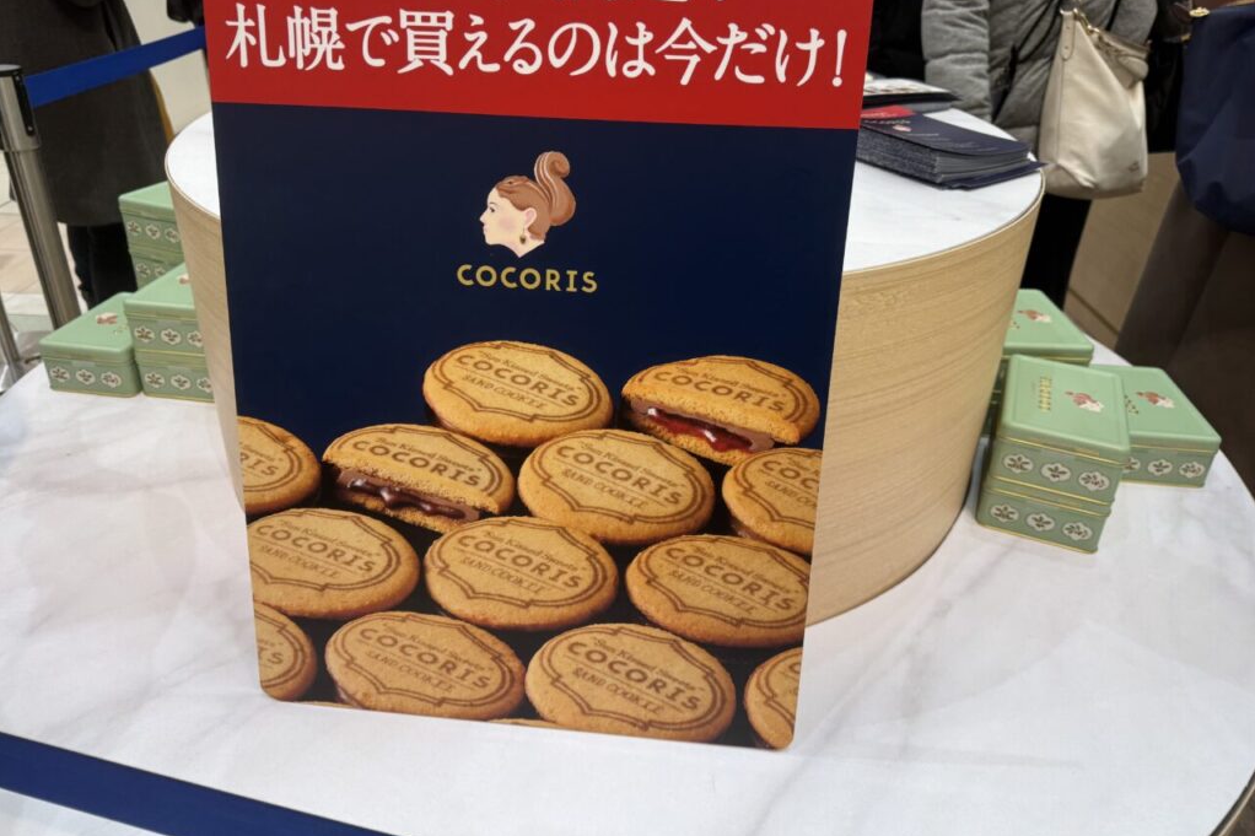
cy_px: 369
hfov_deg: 71.5
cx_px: 628
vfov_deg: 51.2
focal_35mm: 25
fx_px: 871
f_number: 1.78
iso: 64
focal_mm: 6.76
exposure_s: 1/100
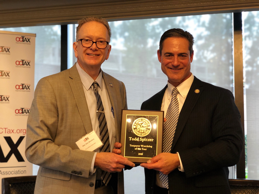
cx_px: 130
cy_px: 97
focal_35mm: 52
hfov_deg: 36.8
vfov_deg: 28.0
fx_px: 389
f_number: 2.4
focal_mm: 6
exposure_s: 1/24
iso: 160
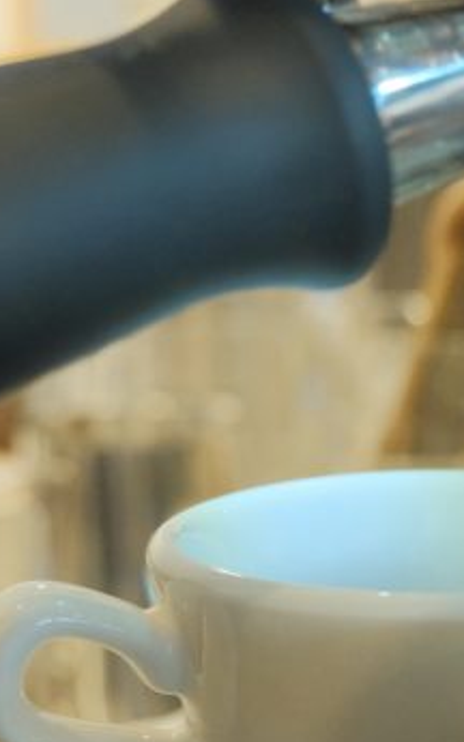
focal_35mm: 101
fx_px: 2045
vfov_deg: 20.5
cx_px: 666
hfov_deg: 12.4
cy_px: 521
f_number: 5
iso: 5000
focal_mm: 29.6
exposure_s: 1/100
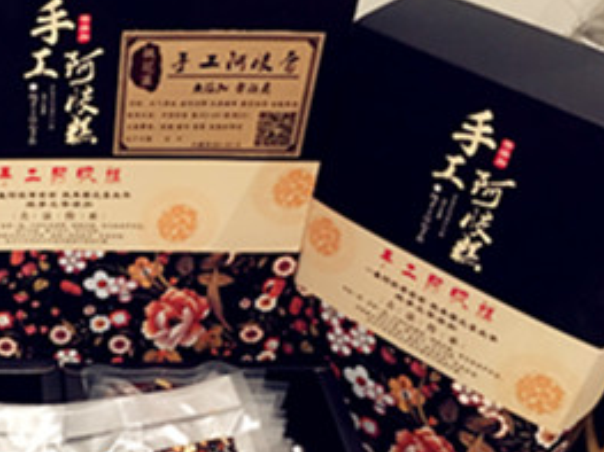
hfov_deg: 33.6
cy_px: 383
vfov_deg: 26.3
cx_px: 55
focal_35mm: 54
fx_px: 942
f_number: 2.2
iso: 125
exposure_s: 1/8
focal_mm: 4.15
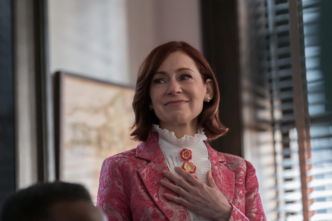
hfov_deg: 16.3
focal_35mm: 126
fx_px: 1162
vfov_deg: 10.9
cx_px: 166
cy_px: 110
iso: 1600
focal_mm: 126
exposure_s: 1/125
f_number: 2.8
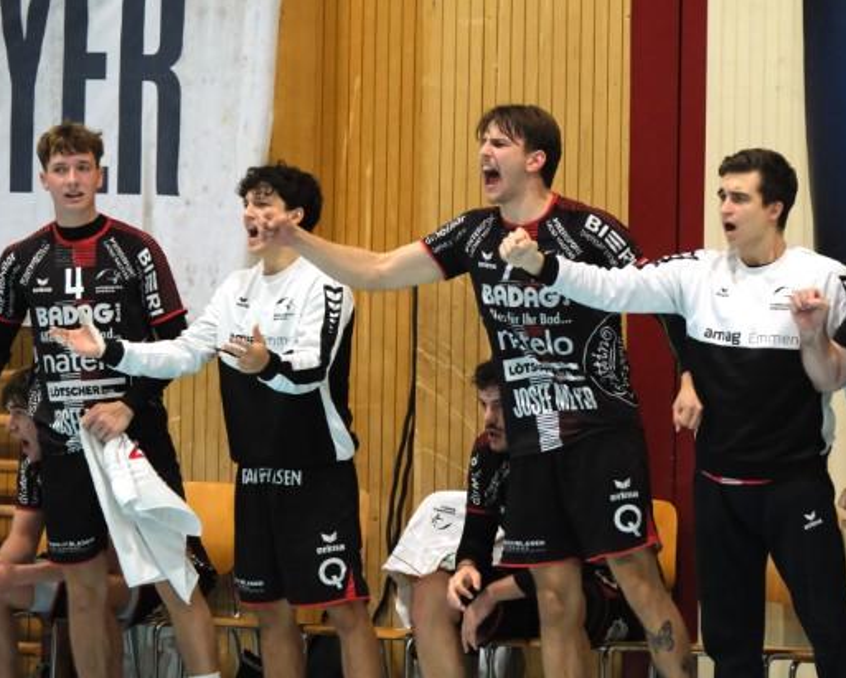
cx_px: 498
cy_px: 389
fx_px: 6664
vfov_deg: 5.8
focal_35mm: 266
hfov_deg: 7.3
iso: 6400
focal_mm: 134.4
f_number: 4.5
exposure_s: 1/640
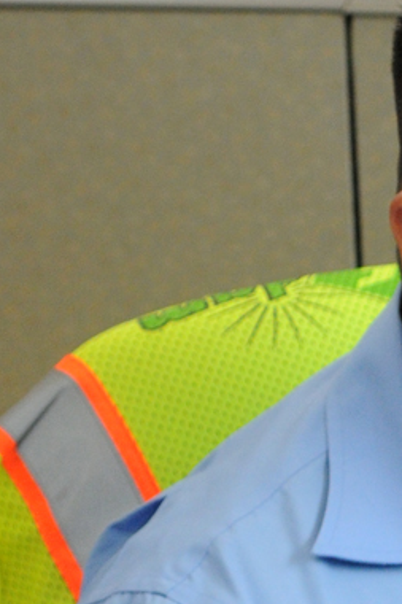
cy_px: 439
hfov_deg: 8.1
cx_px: 680
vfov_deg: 12.6
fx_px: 2739
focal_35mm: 163
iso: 640
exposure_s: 1/200
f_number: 3.5
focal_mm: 23
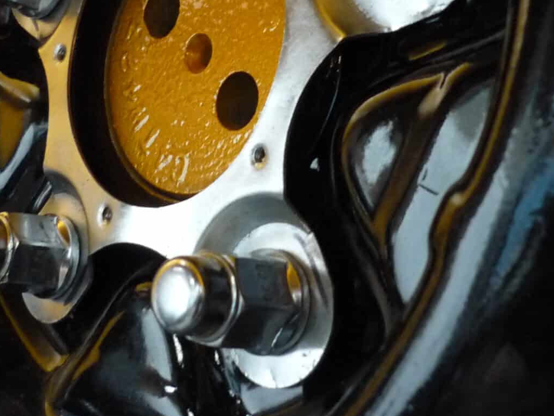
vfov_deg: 22.0
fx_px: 1056
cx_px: 231
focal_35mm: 66
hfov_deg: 29.3
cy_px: 86
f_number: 2.8
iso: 400
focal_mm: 5.5
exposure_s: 1/6
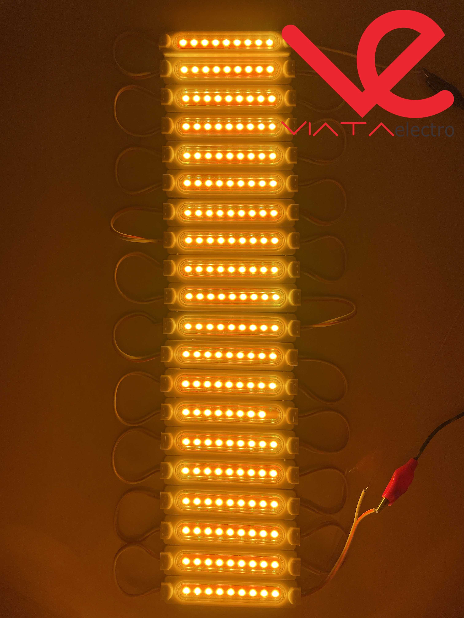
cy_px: 309
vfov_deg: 67.3
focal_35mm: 26
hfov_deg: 53.1
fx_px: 465
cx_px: 232
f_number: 1.6
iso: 32
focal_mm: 4.2
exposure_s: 1/364
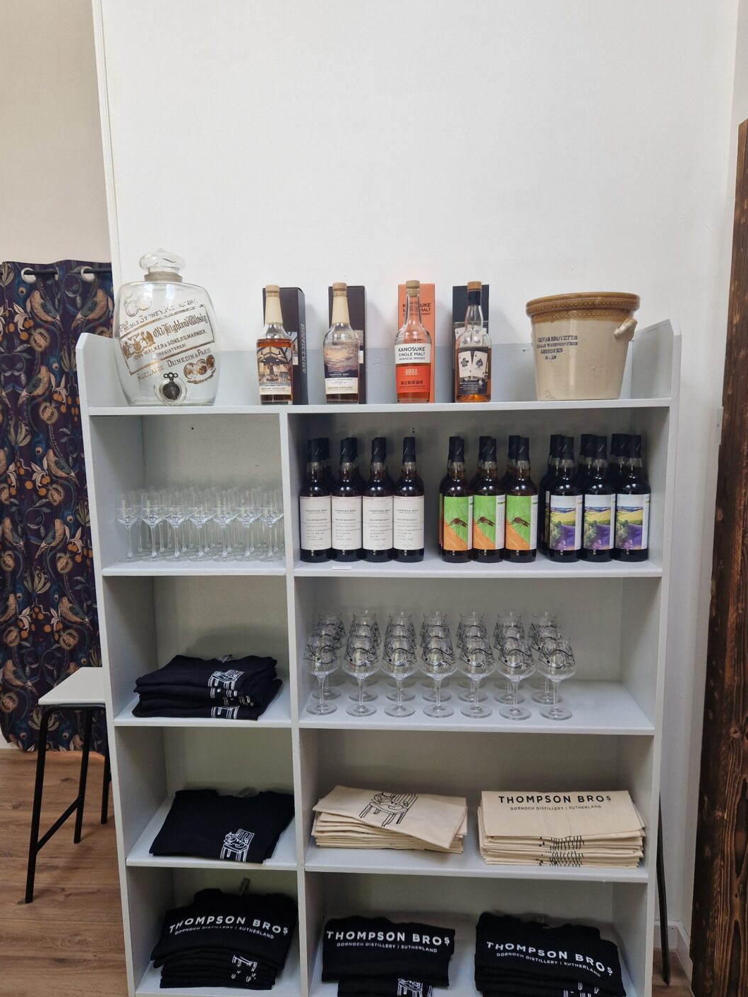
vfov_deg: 69.3
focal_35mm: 25
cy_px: 534
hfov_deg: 54.9
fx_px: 720
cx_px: 363
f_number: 1.8
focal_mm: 5.4
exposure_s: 1/180
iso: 80
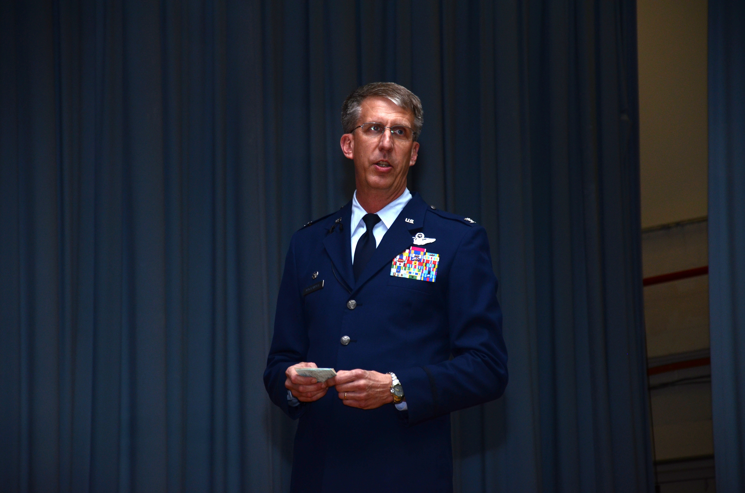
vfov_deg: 8.7
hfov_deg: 13.1
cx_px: 372
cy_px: 246
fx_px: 3253
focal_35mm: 158
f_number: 5.6
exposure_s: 1/250
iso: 400
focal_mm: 105
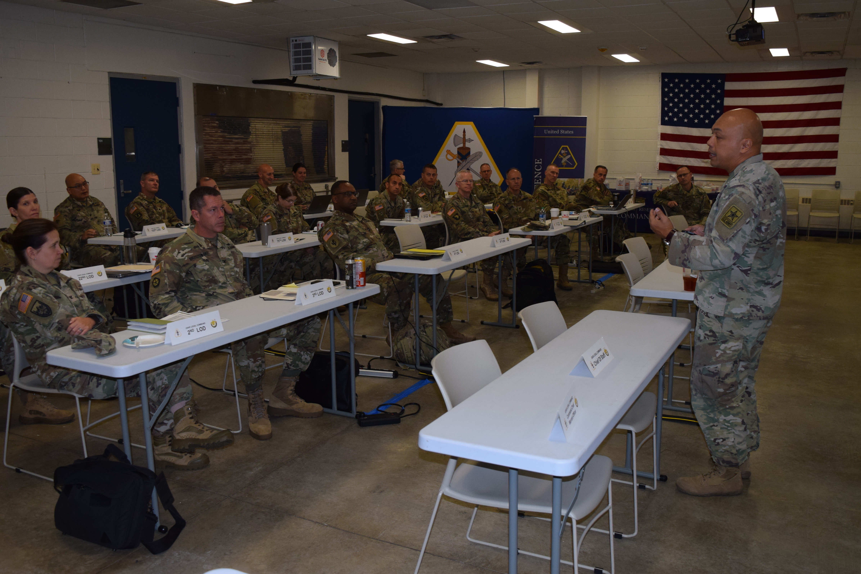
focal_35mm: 33
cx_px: 430
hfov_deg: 57.2
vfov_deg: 40.0
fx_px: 789
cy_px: 287
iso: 800
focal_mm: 22
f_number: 5
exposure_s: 1/100
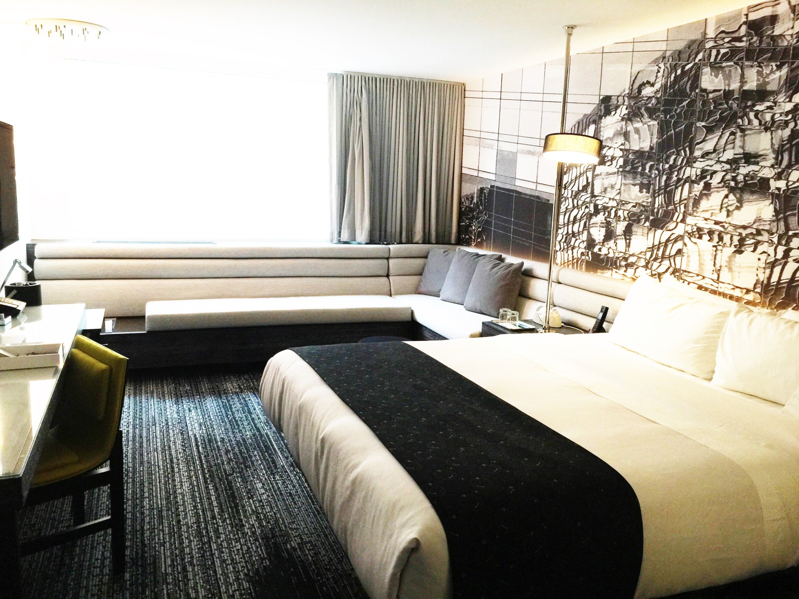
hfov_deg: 61.7
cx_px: 400
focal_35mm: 29
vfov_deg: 48.2
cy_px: 300
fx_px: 669
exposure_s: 1/30
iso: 50
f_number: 2.2
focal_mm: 4.15
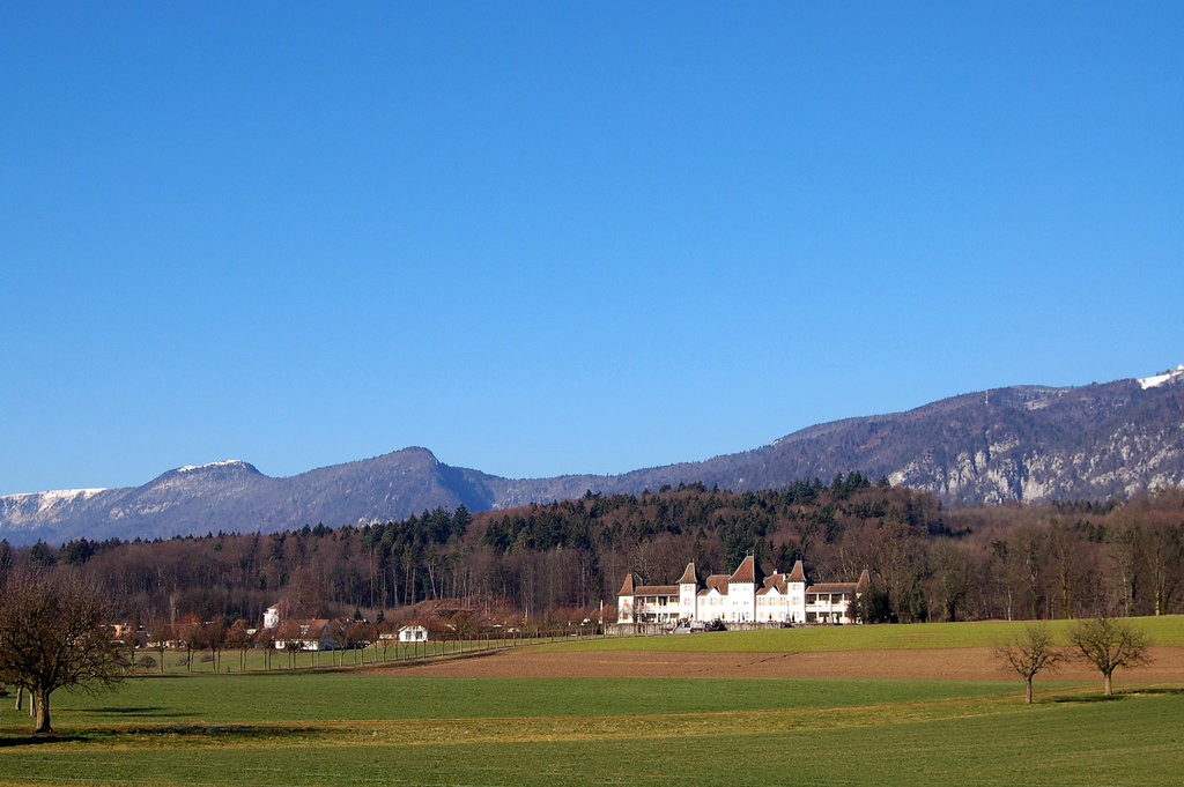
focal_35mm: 51
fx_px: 1676
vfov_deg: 26.4
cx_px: 592
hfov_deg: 38.9
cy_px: 394
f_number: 9.5
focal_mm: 34
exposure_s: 1/250
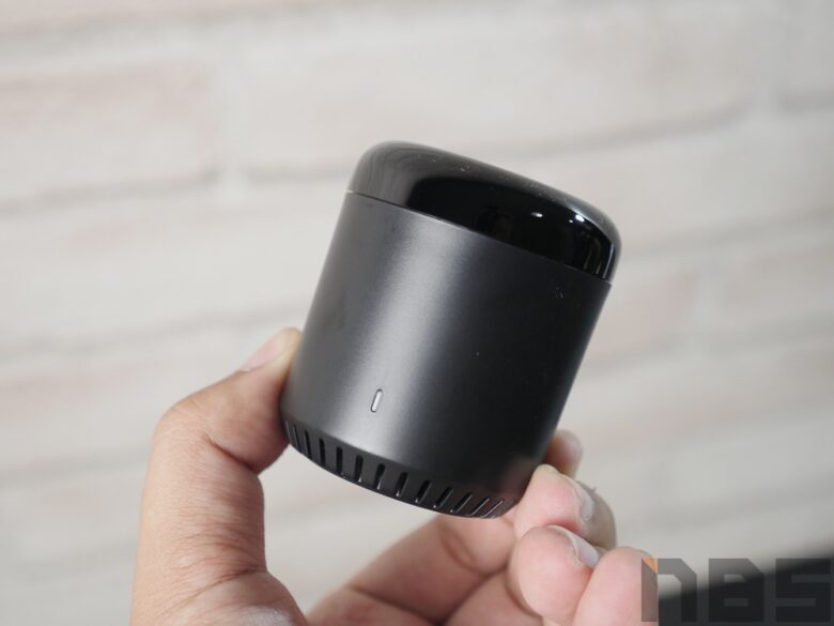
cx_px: 417
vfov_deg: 25.2
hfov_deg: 33.2
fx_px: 1397
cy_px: 313
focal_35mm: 58
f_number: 3.2
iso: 1600
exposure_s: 1/160
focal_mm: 29
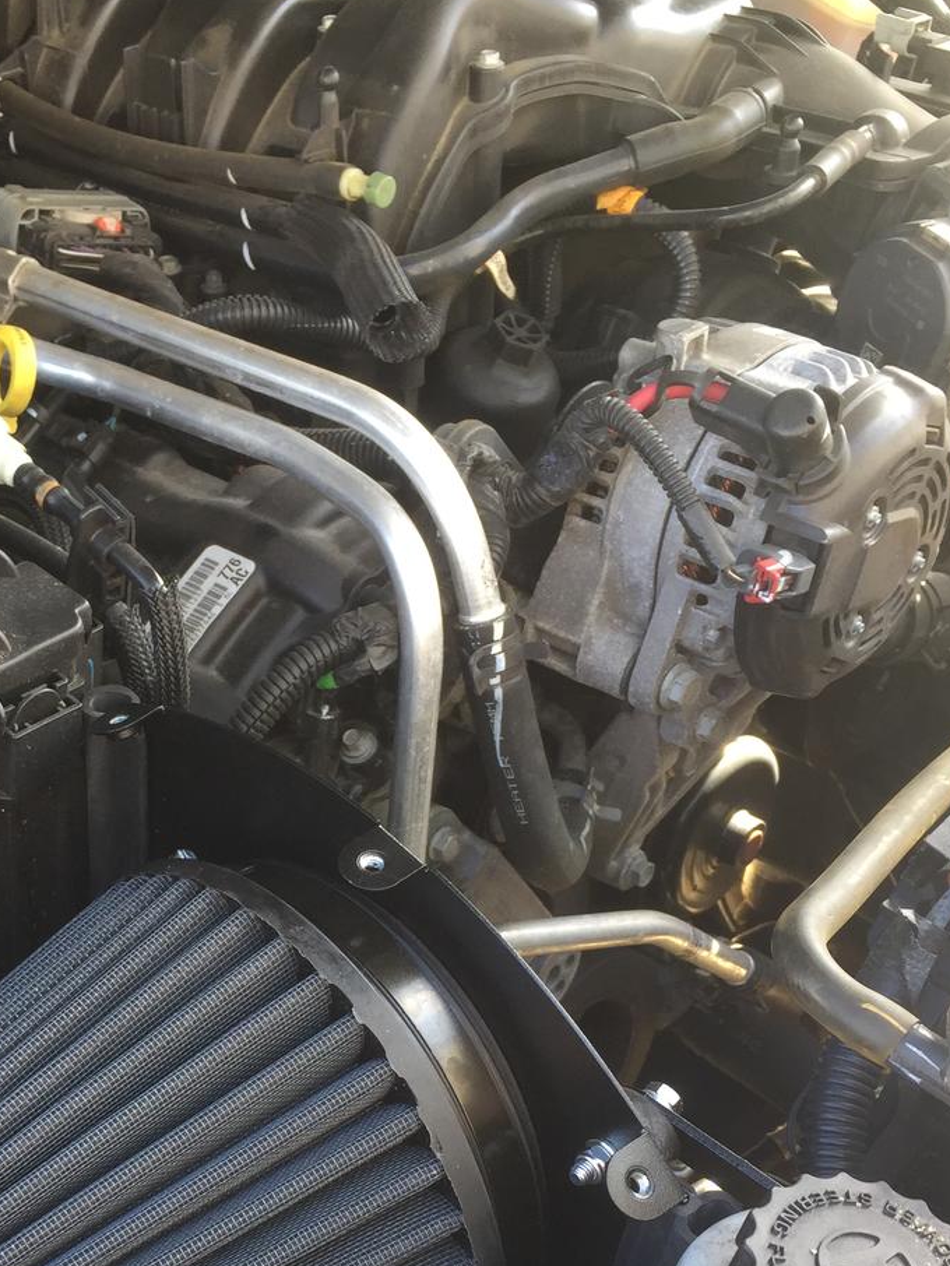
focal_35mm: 48
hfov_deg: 29.8
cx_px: 231
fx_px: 1756
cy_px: 966
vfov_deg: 38.5
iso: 32
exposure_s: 1/60
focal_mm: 4.15
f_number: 2.2
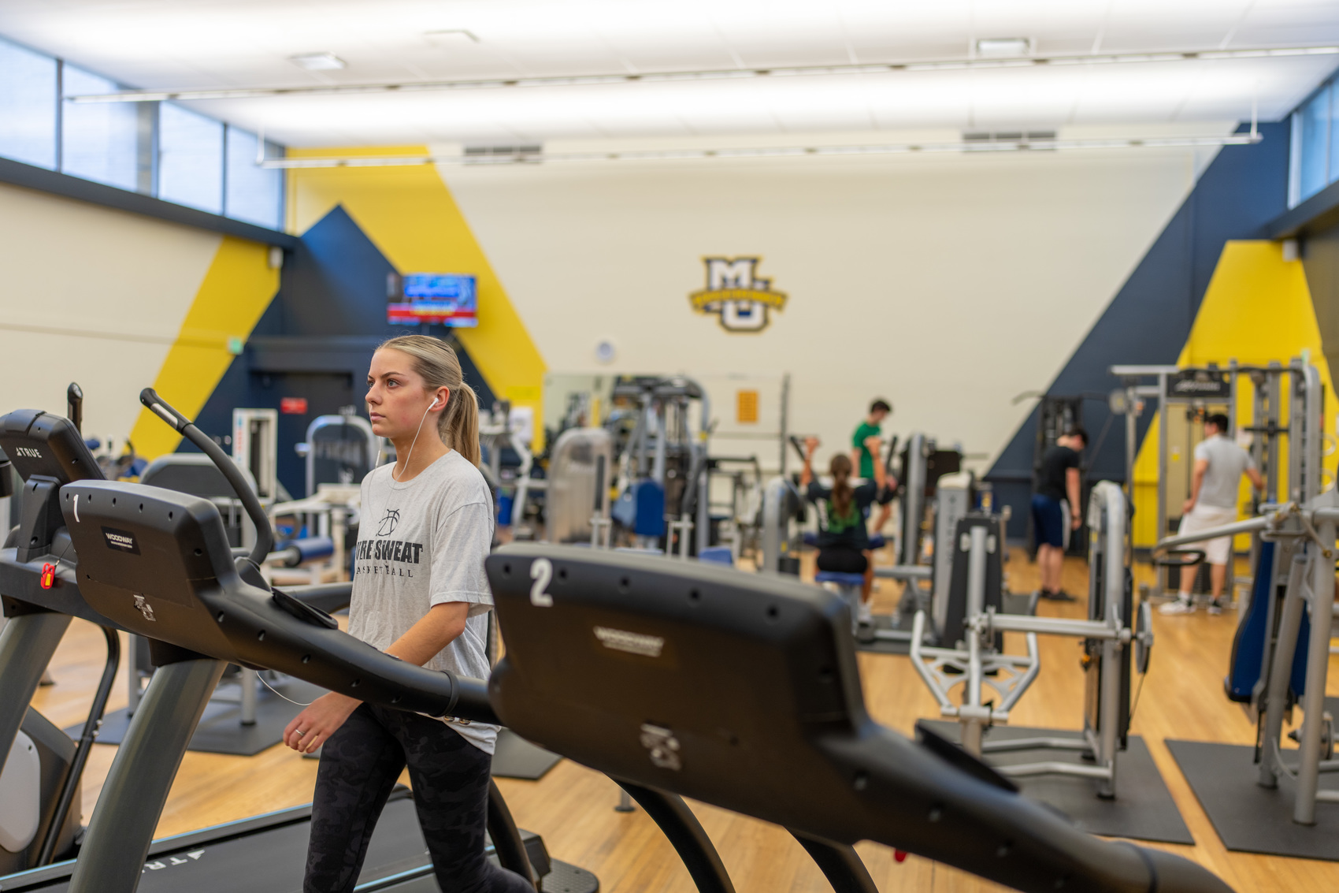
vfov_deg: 37.8
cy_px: 446
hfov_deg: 54.4
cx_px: 670
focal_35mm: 35
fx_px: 1302
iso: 100
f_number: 1.4
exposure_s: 1/125
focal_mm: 35
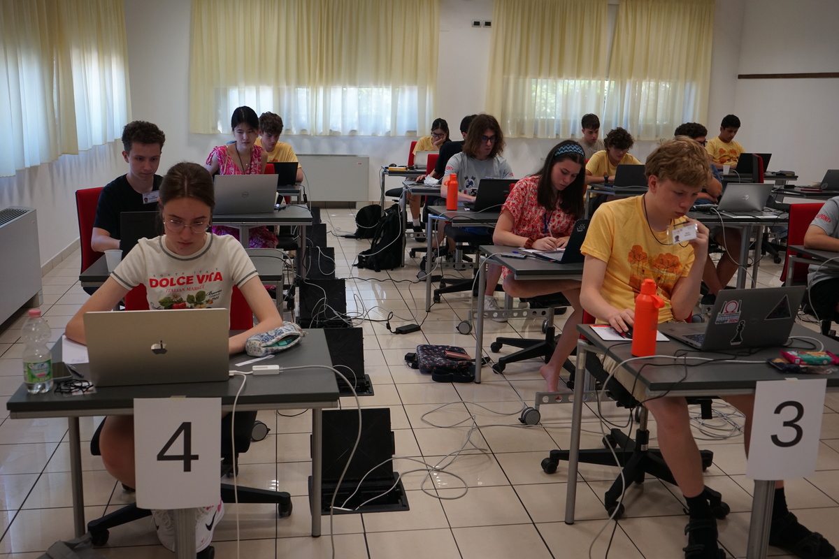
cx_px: 420
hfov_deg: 53.1
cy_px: 280
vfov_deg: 36.9
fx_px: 839
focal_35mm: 36
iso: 1000
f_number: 6.3
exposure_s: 1/60
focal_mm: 36
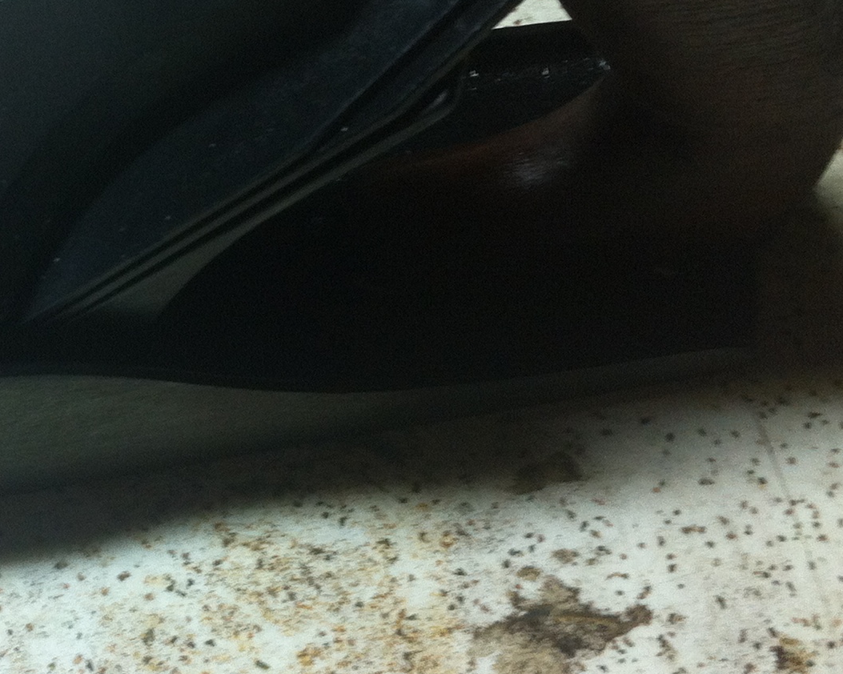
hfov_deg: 22.0
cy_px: 256
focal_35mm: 84
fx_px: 2095
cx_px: 12
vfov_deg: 18.2
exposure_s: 1/15
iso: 100
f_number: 2.8
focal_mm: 3.85
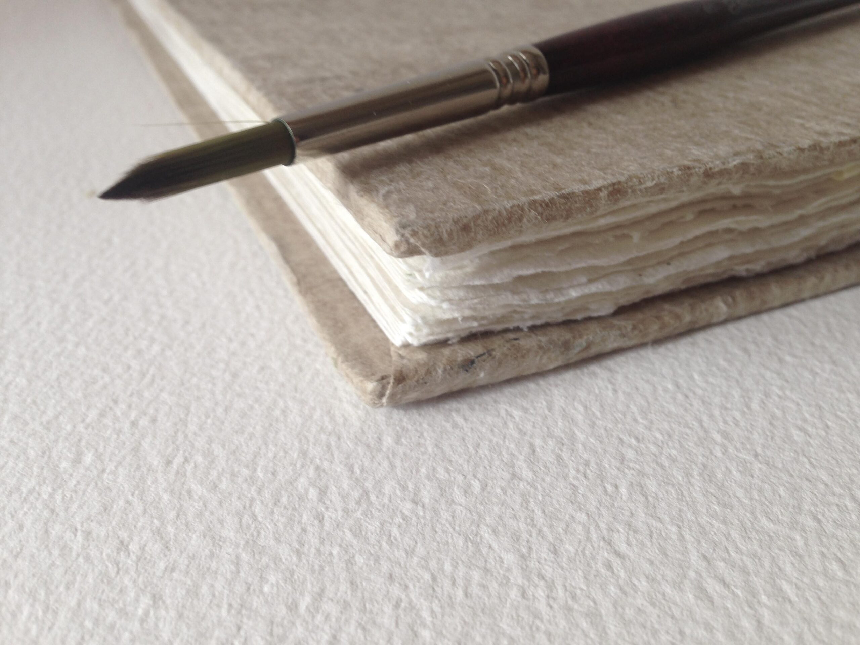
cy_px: 322
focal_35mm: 33
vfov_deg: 42.9
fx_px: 820
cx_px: 430
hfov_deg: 55.4
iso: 50
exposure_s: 1/25
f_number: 2.4
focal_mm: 4.12
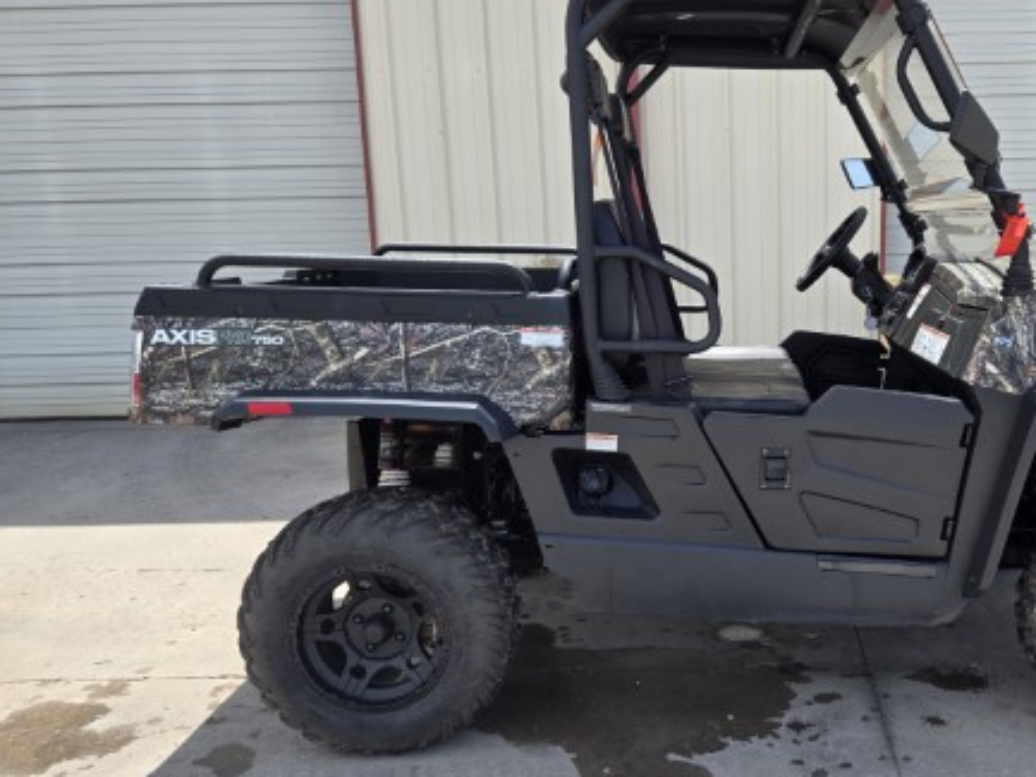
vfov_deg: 41.8
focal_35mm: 34
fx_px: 1018
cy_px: 414
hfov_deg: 52.3
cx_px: 737
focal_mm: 5.4
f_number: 1.8
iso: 25
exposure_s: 1/1008
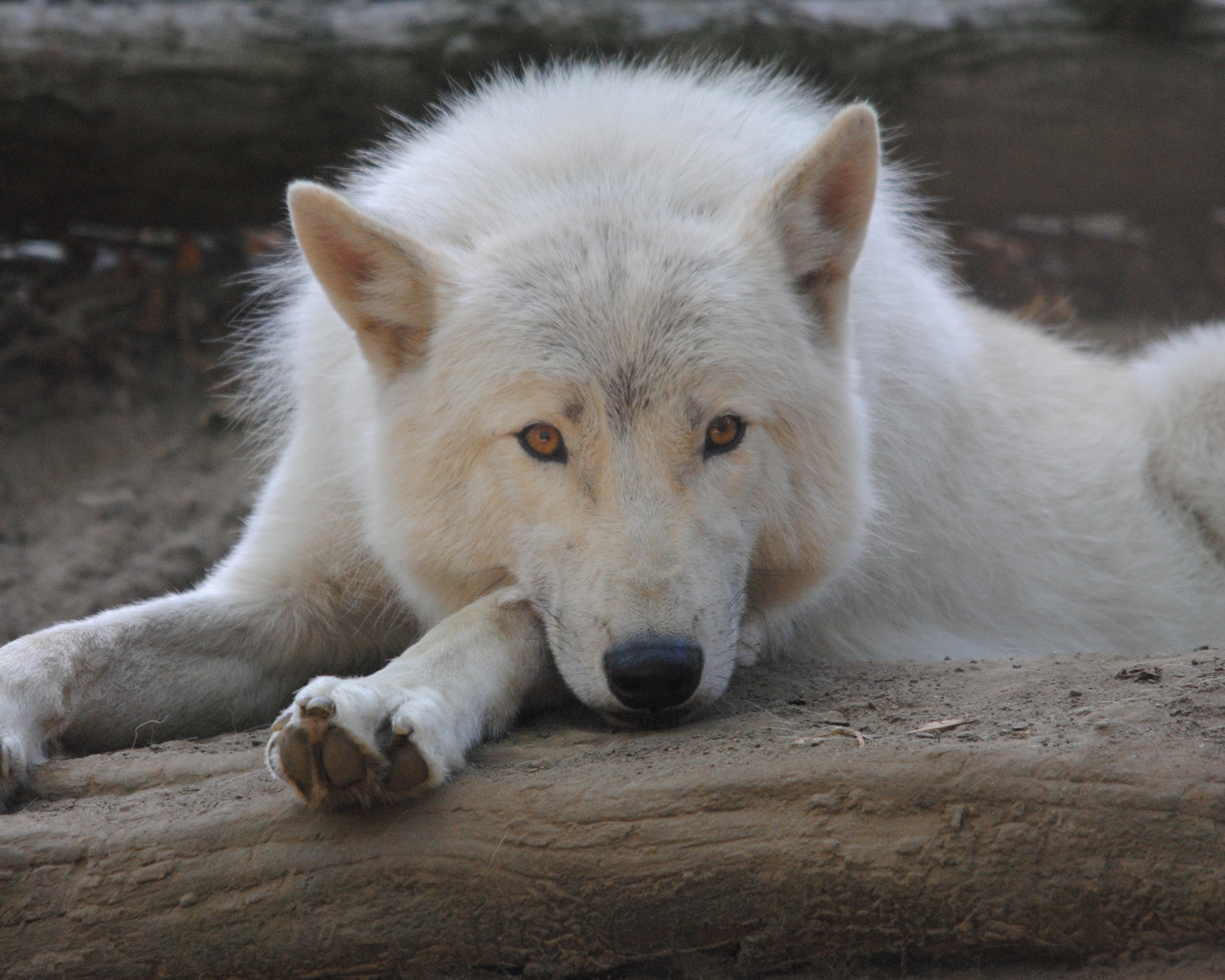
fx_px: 30604
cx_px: 521
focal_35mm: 844
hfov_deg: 2.3
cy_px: 490
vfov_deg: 1.8
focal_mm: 500
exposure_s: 1/125
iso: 800
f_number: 6.3
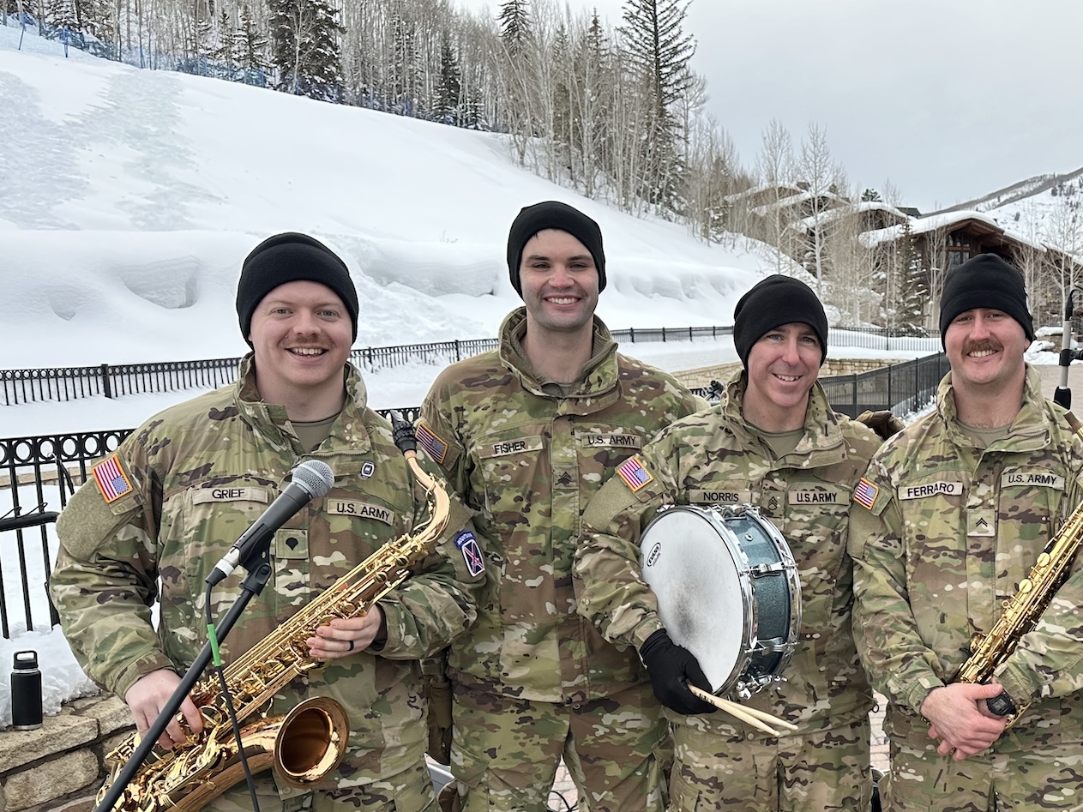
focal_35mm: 38
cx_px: 847
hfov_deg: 46.7
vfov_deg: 37.1
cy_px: 569
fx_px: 1189
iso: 80
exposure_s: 1/471
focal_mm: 6.86
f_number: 1.78
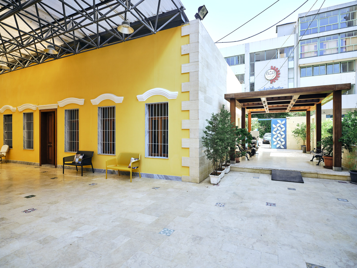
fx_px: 186
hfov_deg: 87.8
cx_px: 178
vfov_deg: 71.6
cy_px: 134
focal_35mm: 18
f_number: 6.4
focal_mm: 23
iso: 500
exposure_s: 1/160
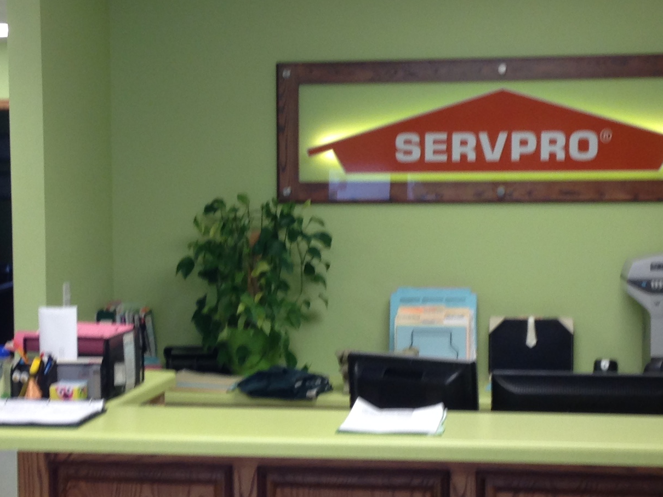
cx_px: 279
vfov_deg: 16.6
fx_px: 1705
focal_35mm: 89
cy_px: 302
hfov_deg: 22.0
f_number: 2.4
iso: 50
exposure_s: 1/20
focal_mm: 4.12
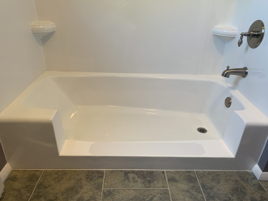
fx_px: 201
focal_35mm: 26
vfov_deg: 53.1
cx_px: 134
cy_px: 100
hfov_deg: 67.3
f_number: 1.8
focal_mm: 4.25
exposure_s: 1/60
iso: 100
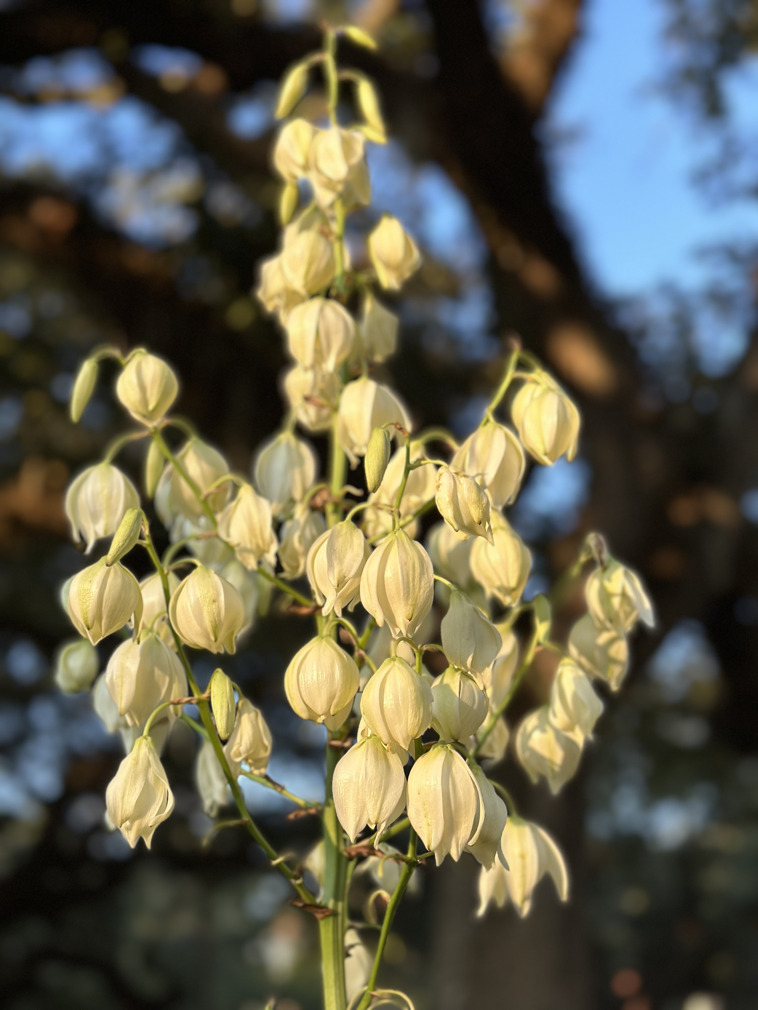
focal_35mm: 48
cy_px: 505
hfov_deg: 30.3
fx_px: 1401
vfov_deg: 39.7
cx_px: 379
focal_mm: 6.86
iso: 80
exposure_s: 1/1339
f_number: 1.78
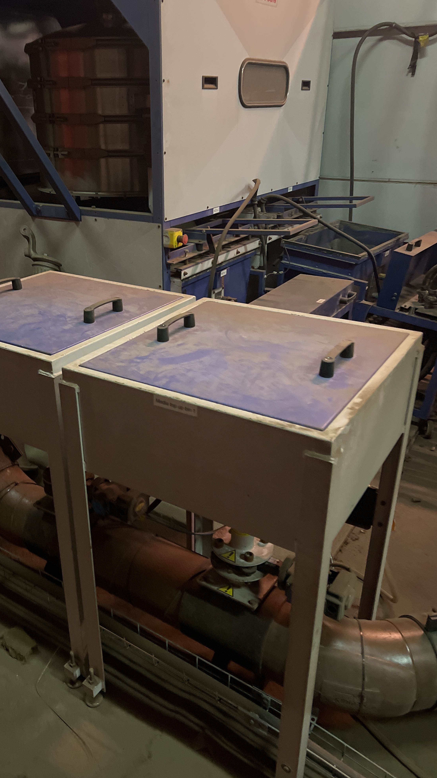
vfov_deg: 66.1
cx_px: 155
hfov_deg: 39.8
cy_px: 397
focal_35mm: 29
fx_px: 597
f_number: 1.5
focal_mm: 5.7
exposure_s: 1/25
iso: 500
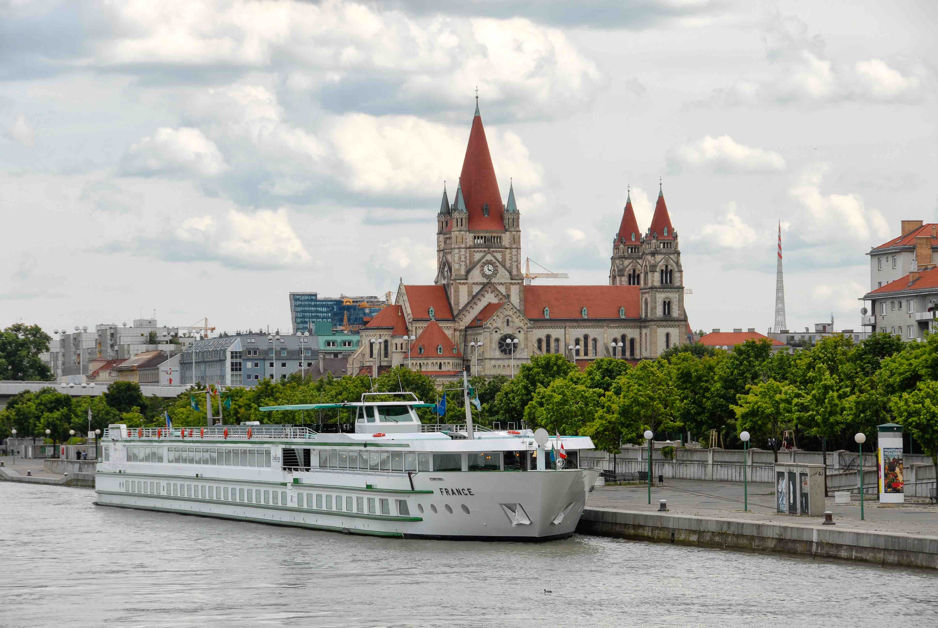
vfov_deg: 10.2
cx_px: 469
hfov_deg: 15.2
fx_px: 3522
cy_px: 314
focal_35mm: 135
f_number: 8
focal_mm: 90
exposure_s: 1/250
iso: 100
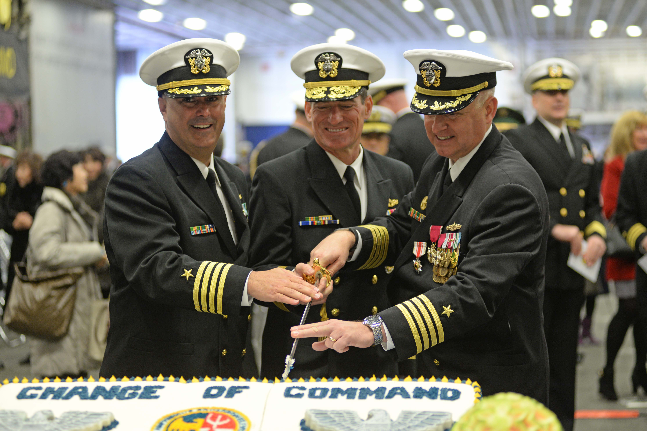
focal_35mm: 80
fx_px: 1438
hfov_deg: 25.4
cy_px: 216
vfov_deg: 17.1
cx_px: 324
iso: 1250
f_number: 2.8
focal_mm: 80
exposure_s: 1/80
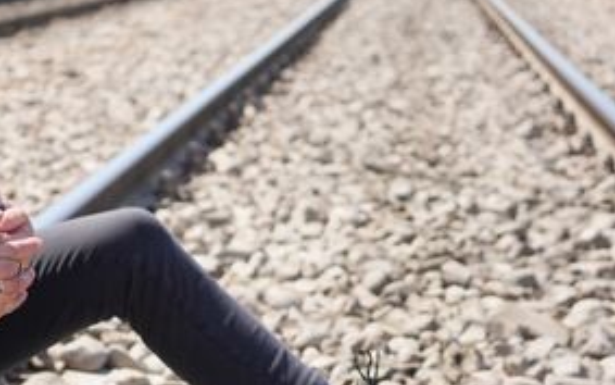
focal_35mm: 82
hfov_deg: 24.7
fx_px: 1375
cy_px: 177
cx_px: 109
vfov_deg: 15.9
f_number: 2.8
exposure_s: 1/1600
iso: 100
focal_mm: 35
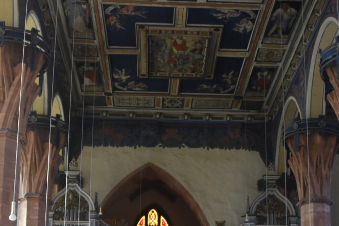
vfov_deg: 18.6
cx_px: 167
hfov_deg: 29.2
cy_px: 280
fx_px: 650
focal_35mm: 69
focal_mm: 18
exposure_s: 1/60
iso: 1100
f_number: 3.5
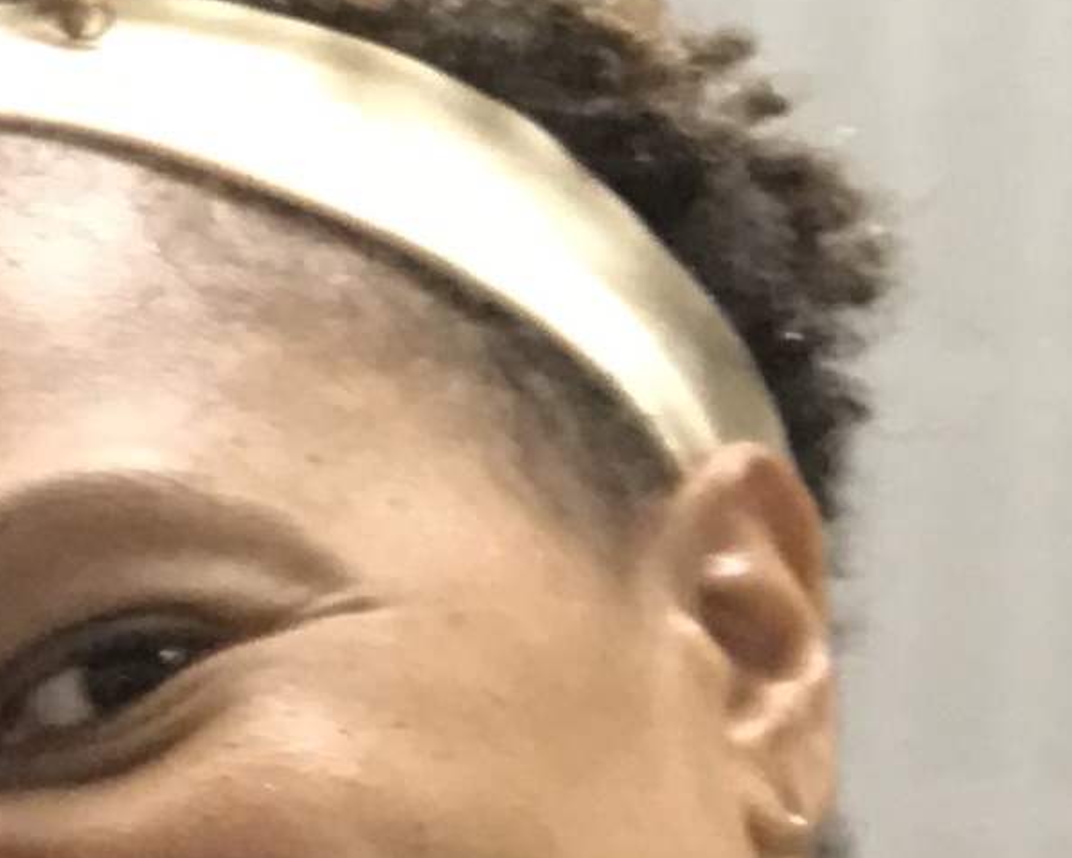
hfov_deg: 10.4
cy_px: 750
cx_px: -1408
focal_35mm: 162
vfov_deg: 9.5
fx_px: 5141
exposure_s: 1/30
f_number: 2.2
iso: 125
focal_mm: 2.87
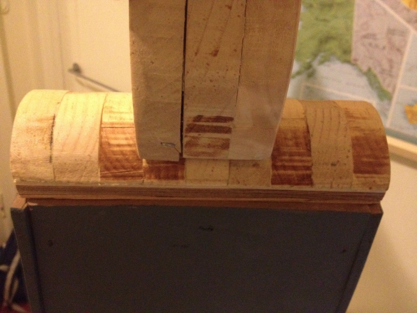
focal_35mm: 35
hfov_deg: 52.6
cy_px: 156
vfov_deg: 40.7
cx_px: 208
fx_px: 422
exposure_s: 1/15
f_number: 2.4
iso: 640
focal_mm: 4.28
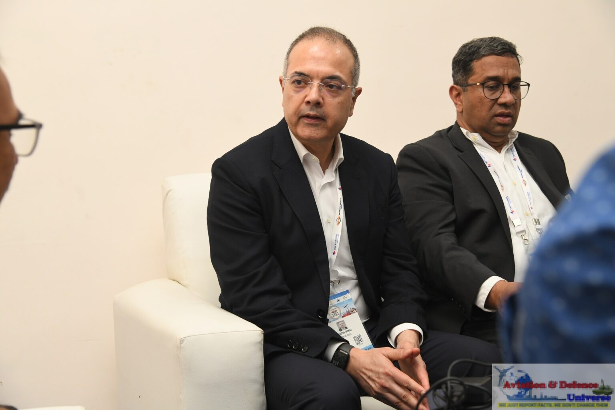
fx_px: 854
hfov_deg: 39.6
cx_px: 308
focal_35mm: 50
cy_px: 205
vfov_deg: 27.0
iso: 1250
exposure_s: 1/125
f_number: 5.6
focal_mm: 50
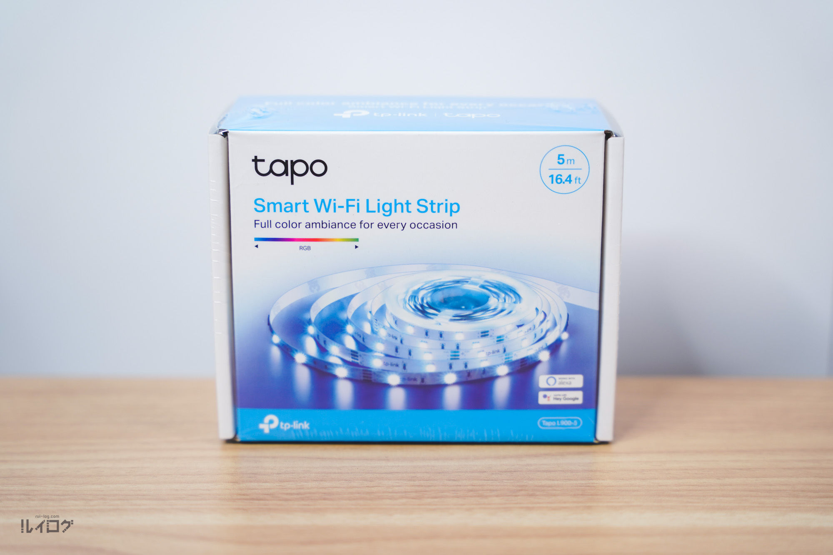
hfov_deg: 28.8
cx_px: 416
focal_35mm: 70
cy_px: 278
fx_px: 1619
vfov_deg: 19.5
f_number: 2.8
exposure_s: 1/160
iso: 400
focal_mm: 70
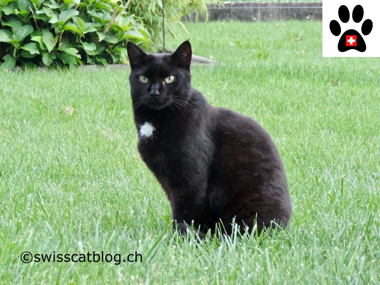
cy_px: 142
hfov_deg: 13.6
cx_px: 190
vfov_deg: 10.2
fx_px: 1592
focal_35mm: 145
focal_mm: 25.8
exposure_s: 1/50
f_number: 4.4
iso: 800
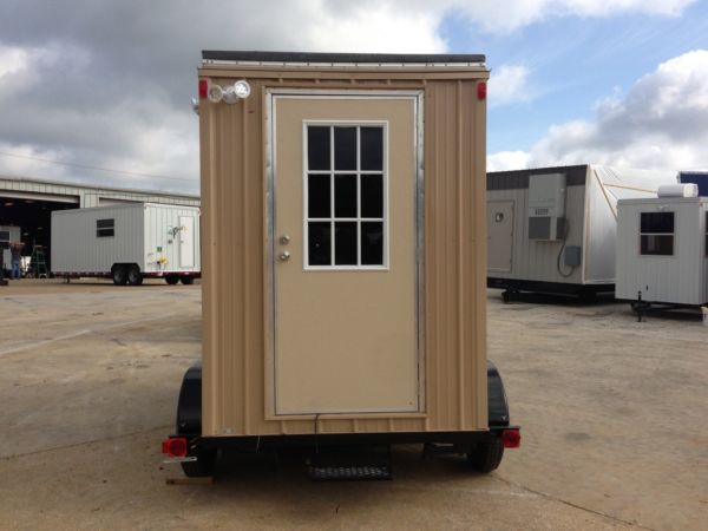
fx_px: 675
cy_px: 266
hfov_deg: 55.4
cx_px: 354
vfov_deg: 42.9
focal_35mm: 33
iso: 50
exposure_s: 1/1355
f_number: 2.4
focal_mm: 4.13
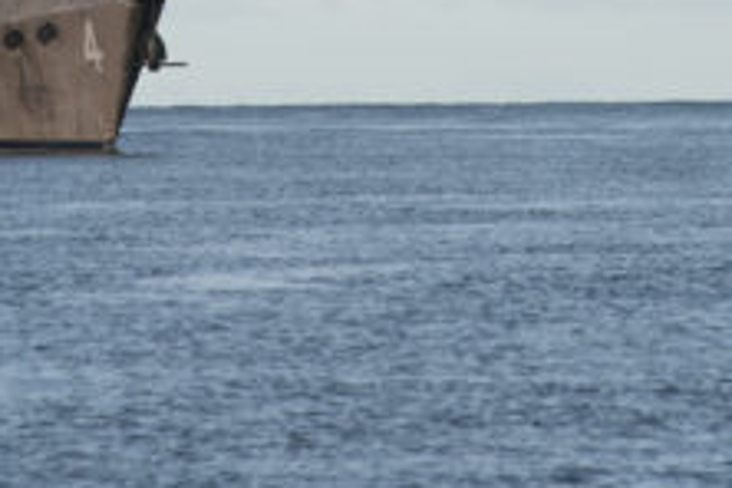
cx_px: 178
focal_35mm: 692
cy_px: -289
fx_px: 14070
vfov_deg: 2.0
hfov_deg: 3.0
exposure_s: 1/500
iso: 200
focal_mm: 200
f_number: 7.1
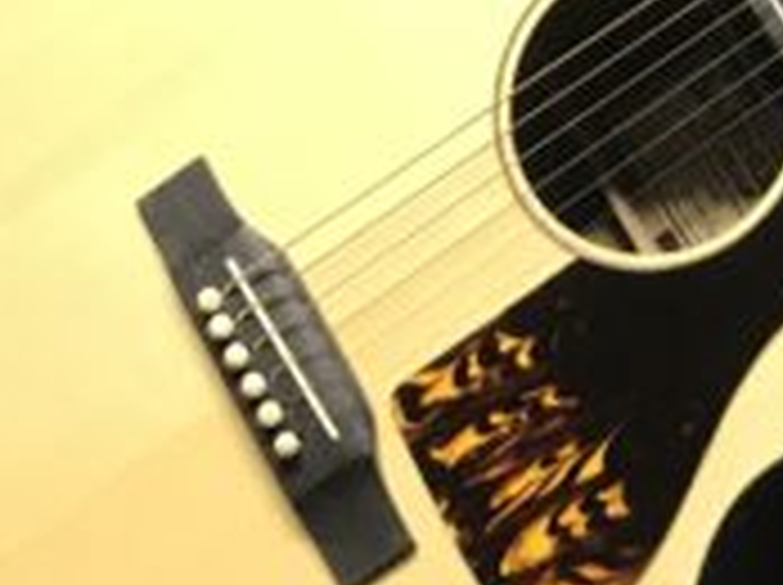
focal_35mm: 165
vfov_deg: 8.7
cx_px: 630
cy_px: -369
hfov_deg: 11.9
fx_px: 3727
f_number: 1.8
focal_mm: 3.99
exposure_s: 1/20
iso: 40
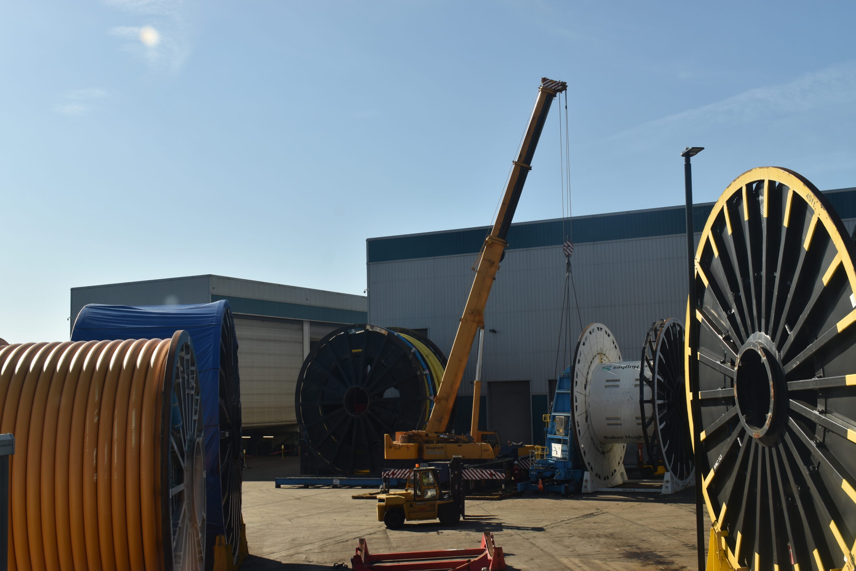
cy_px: 286
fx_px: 999
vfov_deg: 31.9
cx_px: 428
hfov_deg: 46.4
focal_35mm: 42
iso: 100
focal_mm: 28
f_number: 8
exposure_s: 1/250
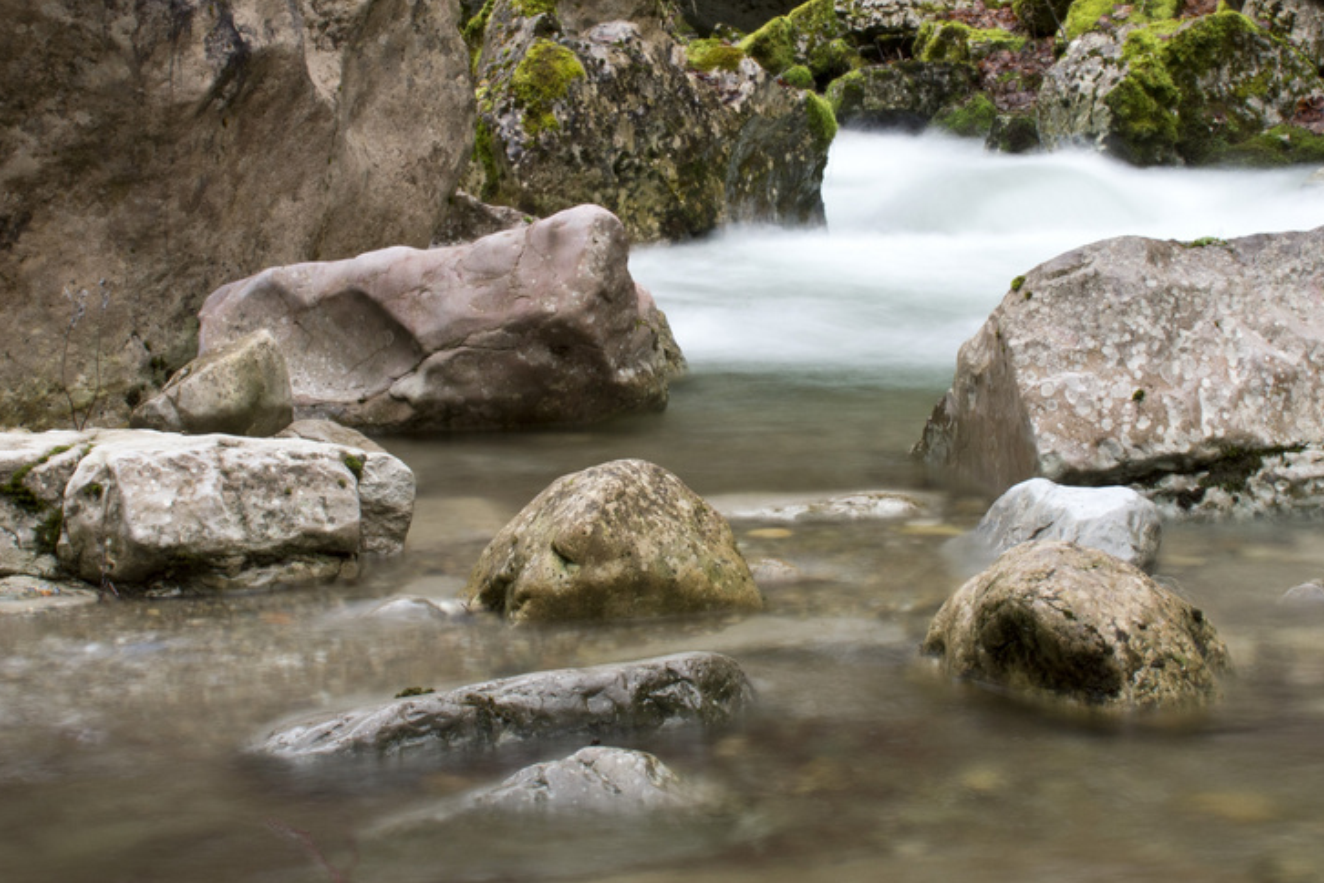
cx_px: 721
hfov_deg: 23.4
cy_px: 327
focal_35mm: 87
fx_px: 3199
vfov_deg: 15.7
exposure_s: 2.5
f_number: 13
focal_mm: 26
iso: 100
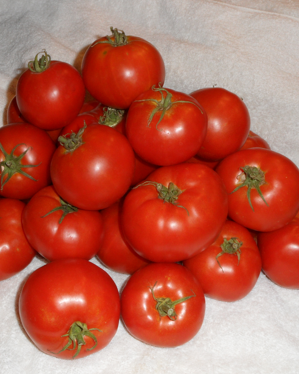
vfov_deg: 35.4
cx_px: 128
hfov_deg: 28.6
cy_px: 186
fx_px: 586
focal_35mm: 53
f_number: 8
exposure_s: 1/15
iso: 100
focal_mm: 6.5
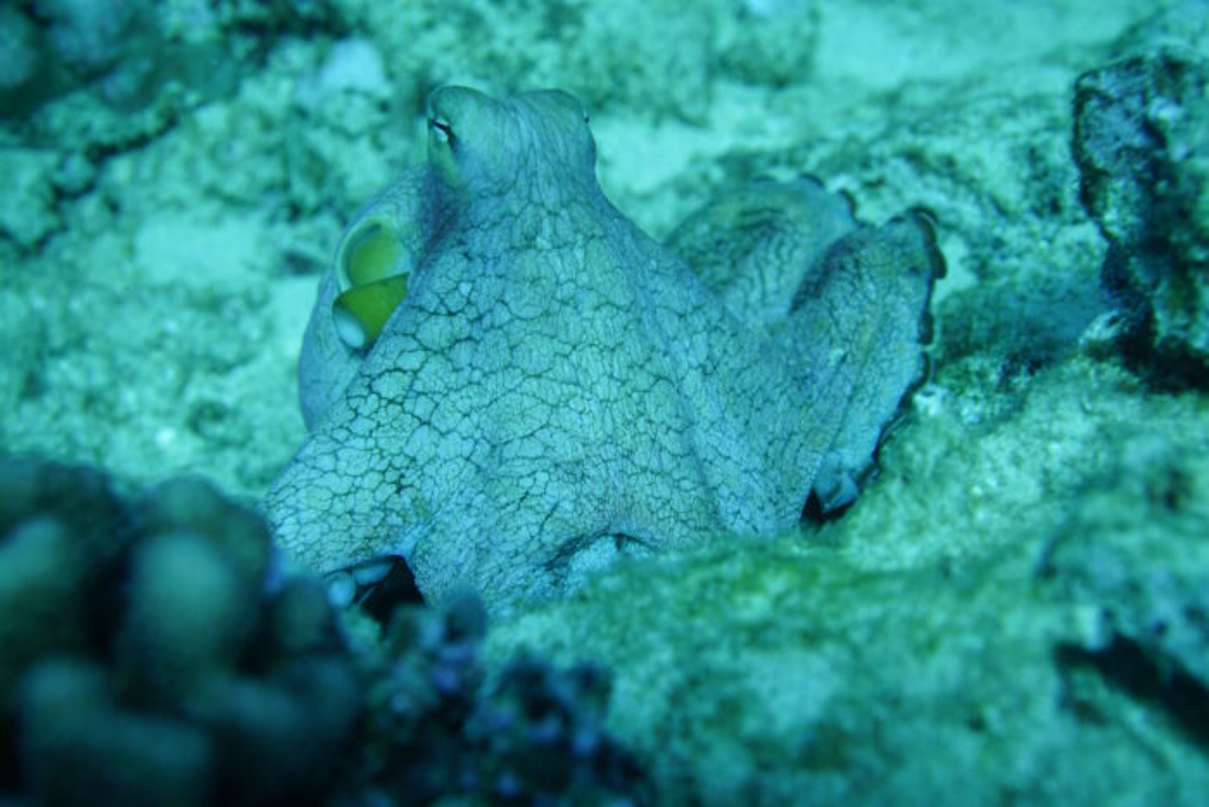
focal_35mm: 55
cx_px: 604
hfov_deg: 36.2
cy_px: 404
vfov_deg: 24.6
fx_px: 1847
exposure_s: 1/200
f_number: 4.5
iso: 100
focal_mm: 55
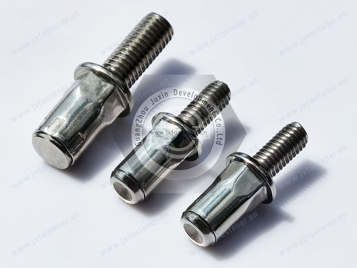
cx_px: 178
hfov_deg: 14.6
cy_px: 134
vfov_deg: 11.0
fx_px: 1392
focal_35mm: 135
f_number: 1.9
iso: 50
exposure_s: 1/10753
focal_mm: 6.71
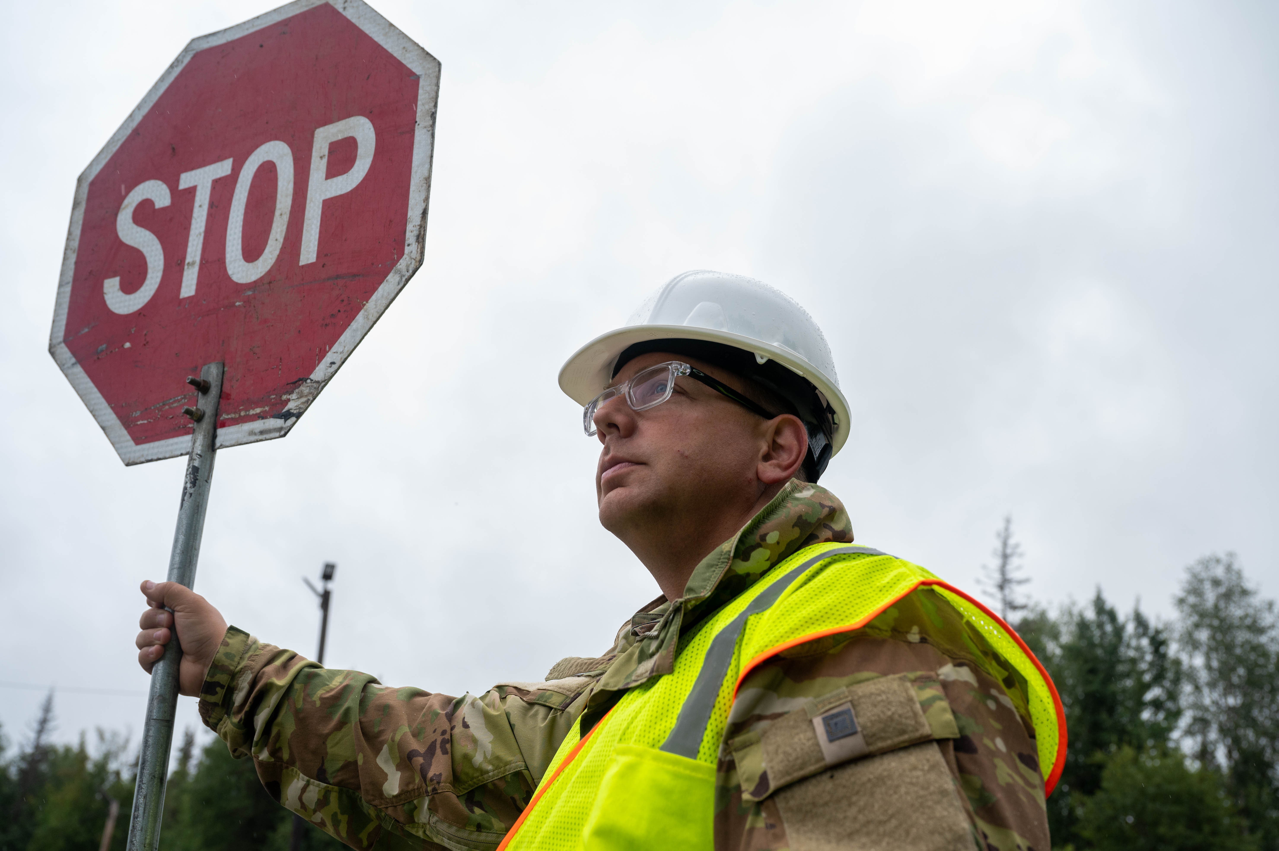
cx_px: 640
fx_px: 1225
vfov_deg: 38.3
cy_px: 426
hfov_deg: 55.1
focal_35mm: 34
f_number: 5.6
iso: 400
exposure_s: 1/640
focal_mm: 34.5
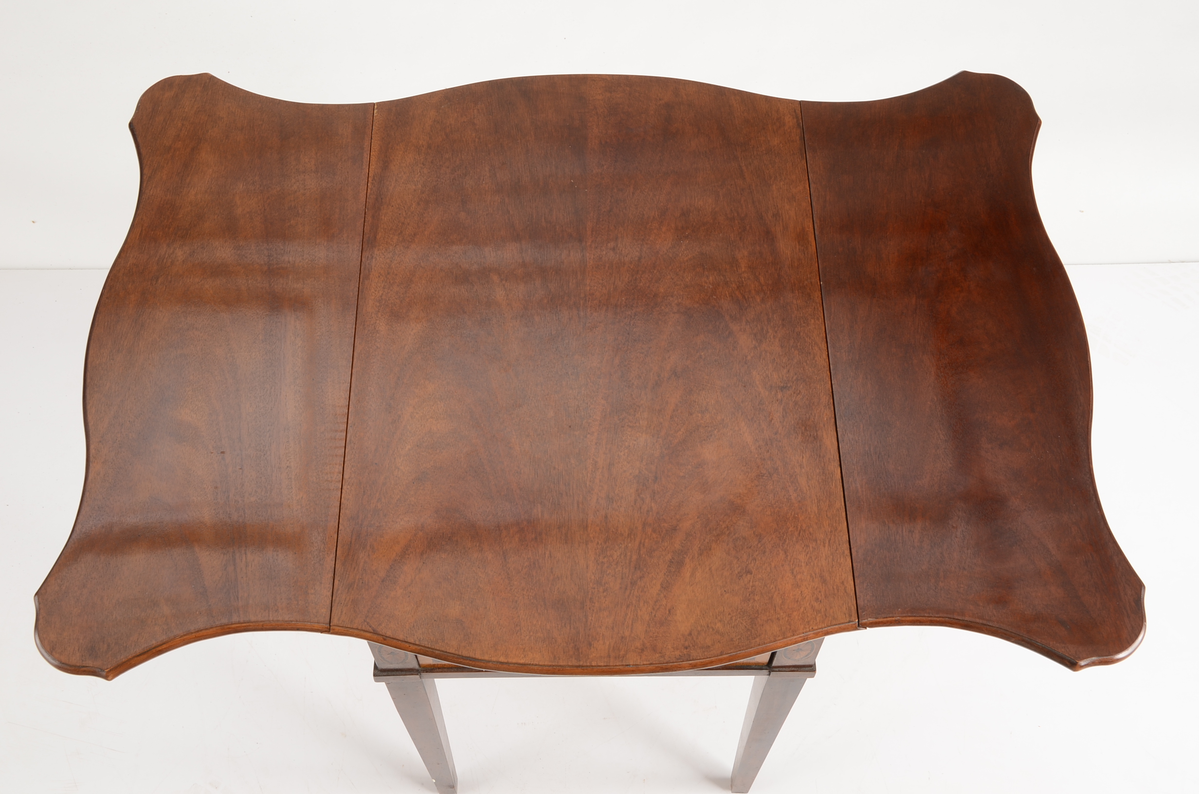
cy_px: 397
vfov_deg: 31.8
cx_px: 600
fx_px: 1396
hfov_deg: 46.5
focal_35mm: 42
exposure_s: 1/125
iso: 200
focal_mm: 28
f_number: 9
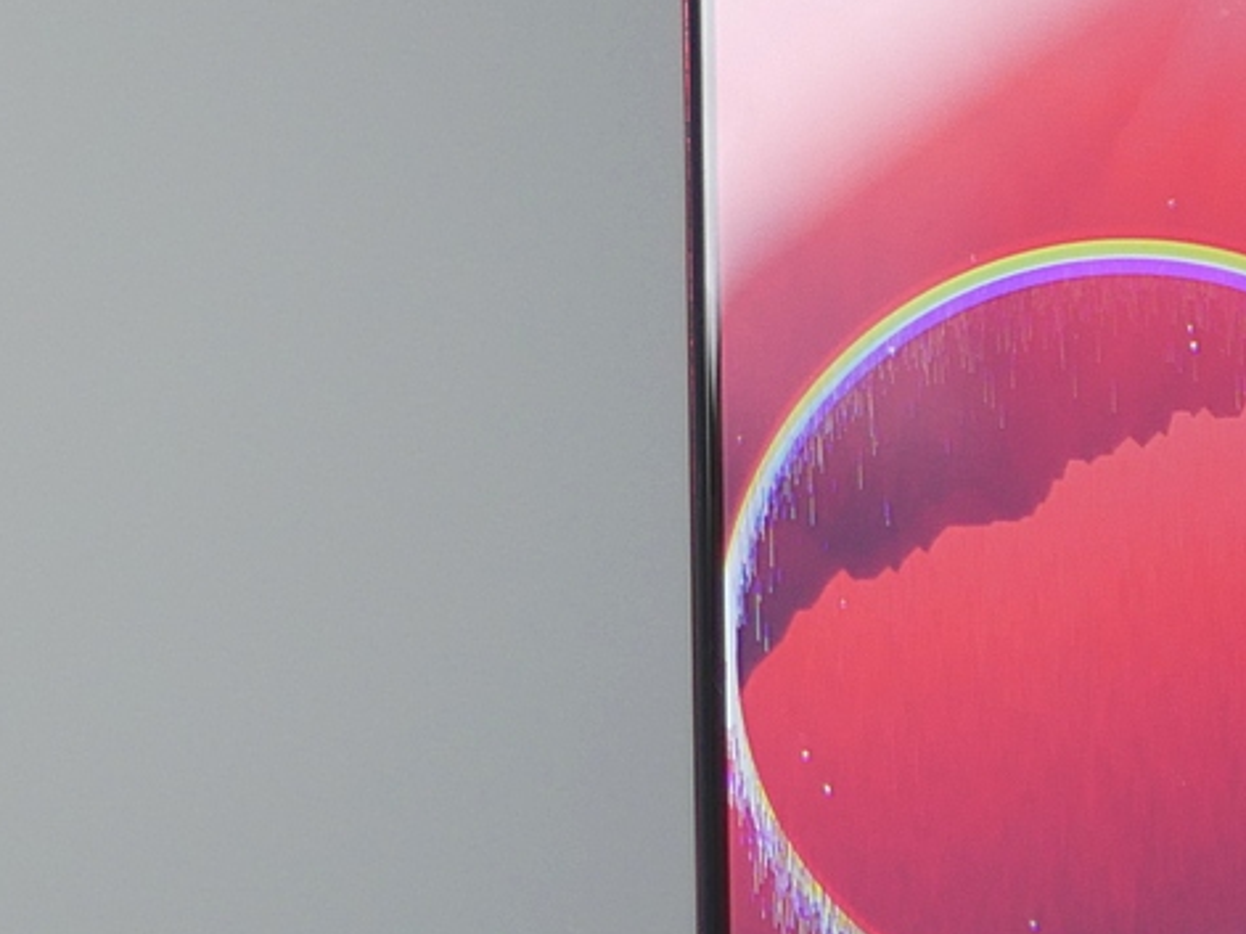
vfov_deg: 7.3
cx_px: 389
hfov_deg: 9.7
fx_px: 7341
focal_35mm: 204
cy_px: 495
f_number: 1.4
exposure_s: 1/100
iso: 250
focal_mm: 25
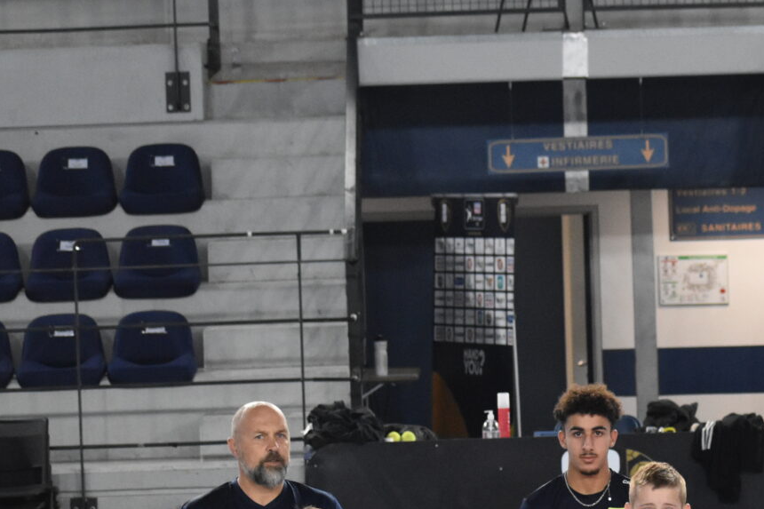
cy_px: 555
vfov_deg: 5.5
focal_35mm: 250
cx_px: 667
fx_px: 5304
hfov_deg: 8.2
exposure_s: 1/500
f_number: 4.5
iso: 2500
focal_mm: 70
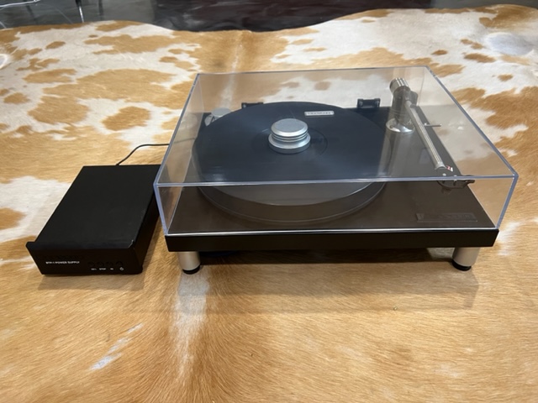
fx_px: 404
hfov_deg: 67.3
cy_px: 202
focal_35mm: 26
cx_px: 269
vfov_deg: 53.1
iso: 200
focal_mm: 5.7
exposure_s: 1/50
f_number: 1.5
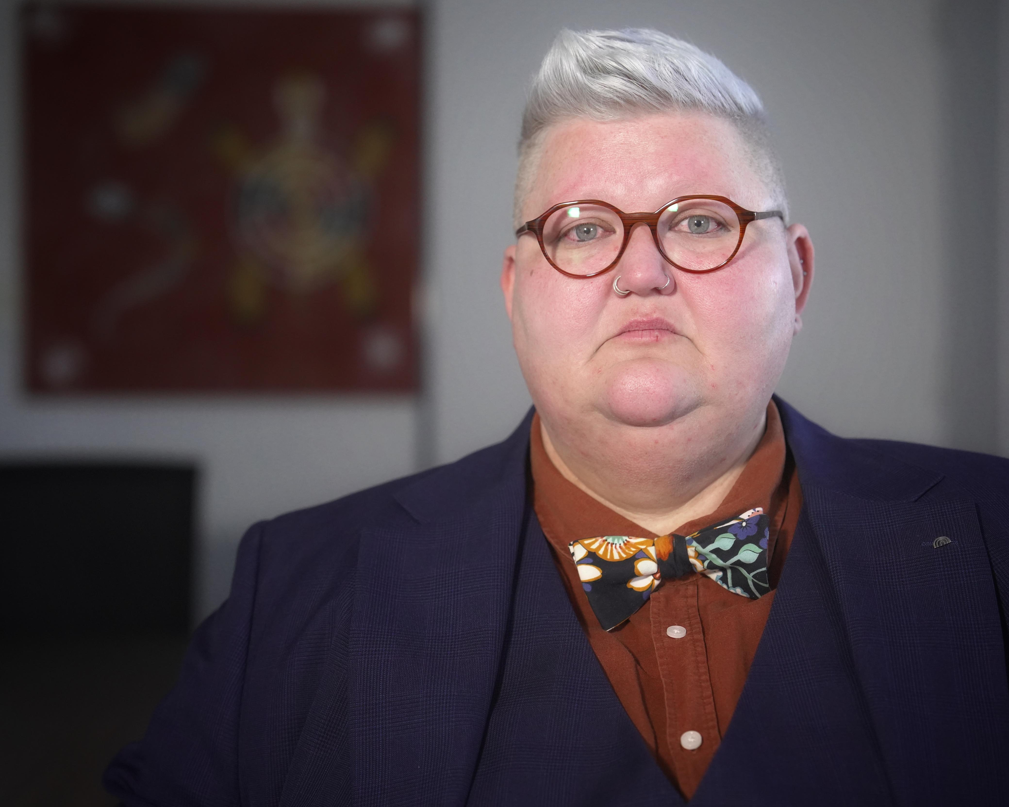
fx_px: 2359
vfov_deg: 19.4
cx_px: 537
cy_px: 404
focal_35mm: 79
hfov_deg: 24.1
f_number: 2.8
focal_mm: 70
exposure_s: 1/320
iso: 3200
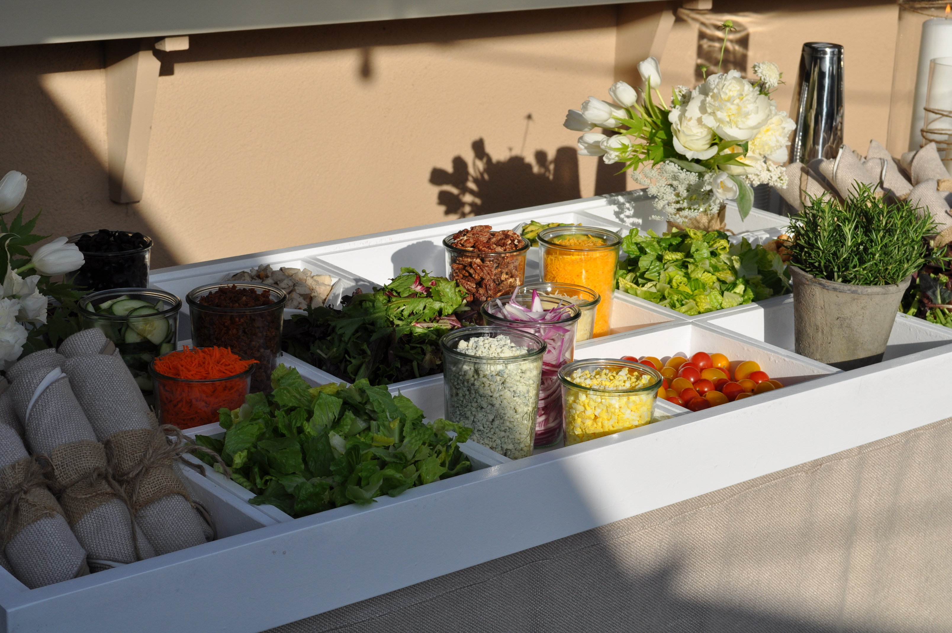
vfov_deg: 21.5
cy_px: 316
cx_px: 476
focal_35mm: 63
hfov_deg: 31.9
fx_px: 1664
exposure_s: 1/400
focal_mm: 42
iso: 200
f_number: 10
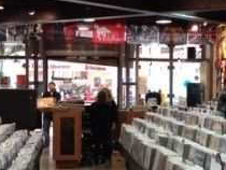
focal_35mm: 105
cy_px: 115
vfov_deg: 14.1
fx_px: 686
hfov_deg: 18.7
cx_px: 137
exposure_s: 1/20
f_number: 2.4
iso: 64
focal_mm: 4.28
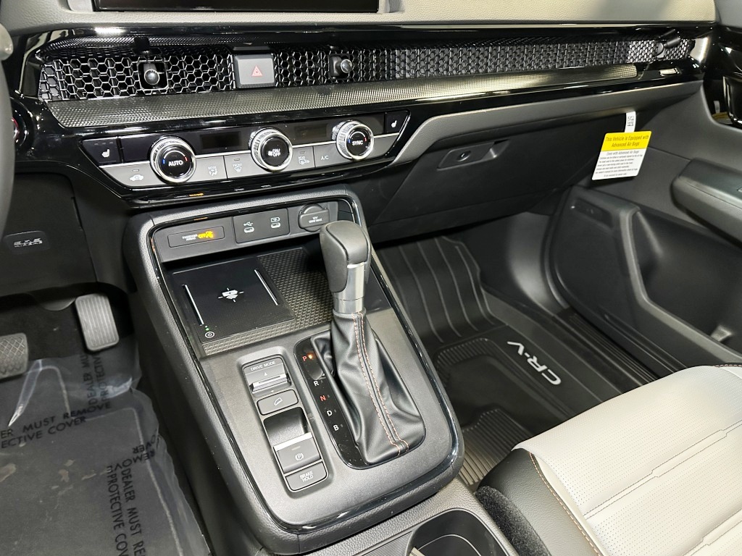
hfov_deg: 71.6
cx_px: 371
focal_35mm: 24
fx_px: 514
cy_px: 278
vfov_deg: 56.8
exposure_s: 1/30
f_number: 1.78
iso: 800
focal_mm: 6.86
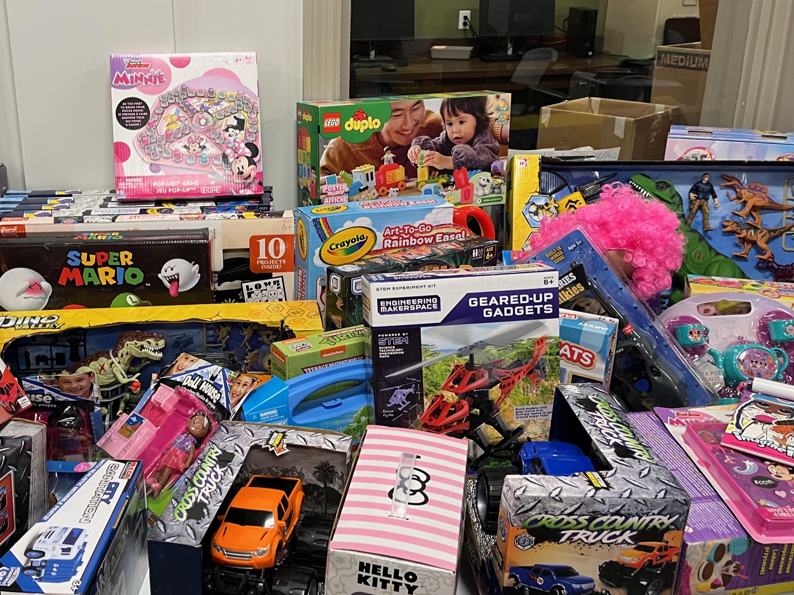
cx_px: 279
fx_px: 848
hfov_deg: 49.5
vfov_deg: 38.5
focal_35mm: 37
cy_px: 248
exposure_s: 1/60
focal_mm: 5.1
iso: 125
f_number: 1.6
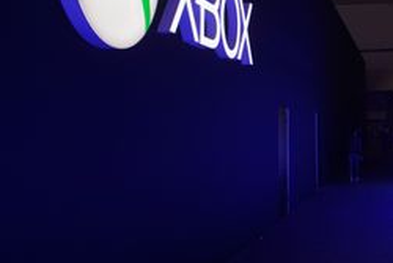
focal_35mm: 48
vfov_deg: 26.8
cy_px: 10
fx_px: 524
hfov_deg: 36.9
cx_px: 391
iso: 1250
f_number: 3.2
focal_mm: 24
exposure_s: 1/160
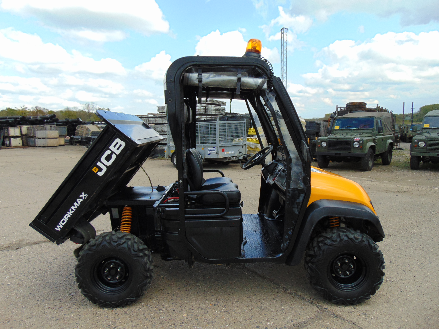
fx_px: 317
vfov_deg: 54.9
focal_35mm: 25
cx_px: 220
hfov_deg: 69.4
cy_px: 164
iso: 80
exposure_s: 1/640
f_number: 3
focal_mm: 4.5
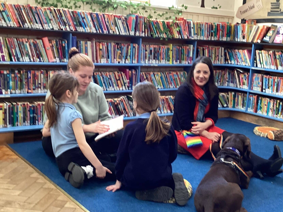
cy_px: 131
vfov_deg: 30.2
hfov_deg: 39.5
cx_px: 167
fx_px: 392
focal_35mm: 48
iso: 160
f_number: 2.4
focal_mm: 3.3
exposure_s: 1/50
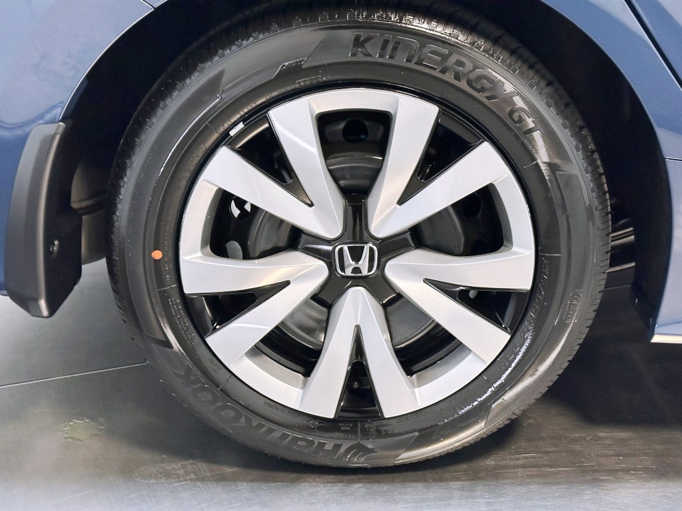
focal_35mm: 48
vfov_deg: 30.3
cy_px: 256
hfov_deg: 39.7
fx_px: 946
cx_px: 341
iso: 500
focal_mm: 6.86
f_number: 1.78
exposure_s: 1/40
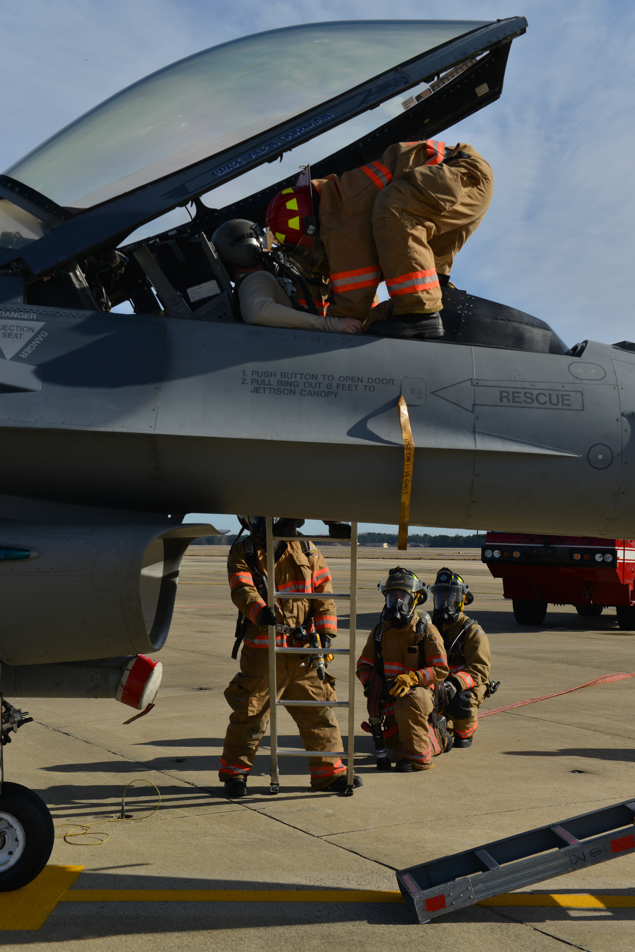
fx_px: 1269
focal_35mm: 48
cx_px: 318
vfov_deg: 41.1
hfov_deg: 28.1
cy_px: 476
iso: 100
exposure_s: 1/400
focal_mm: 48
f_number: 9
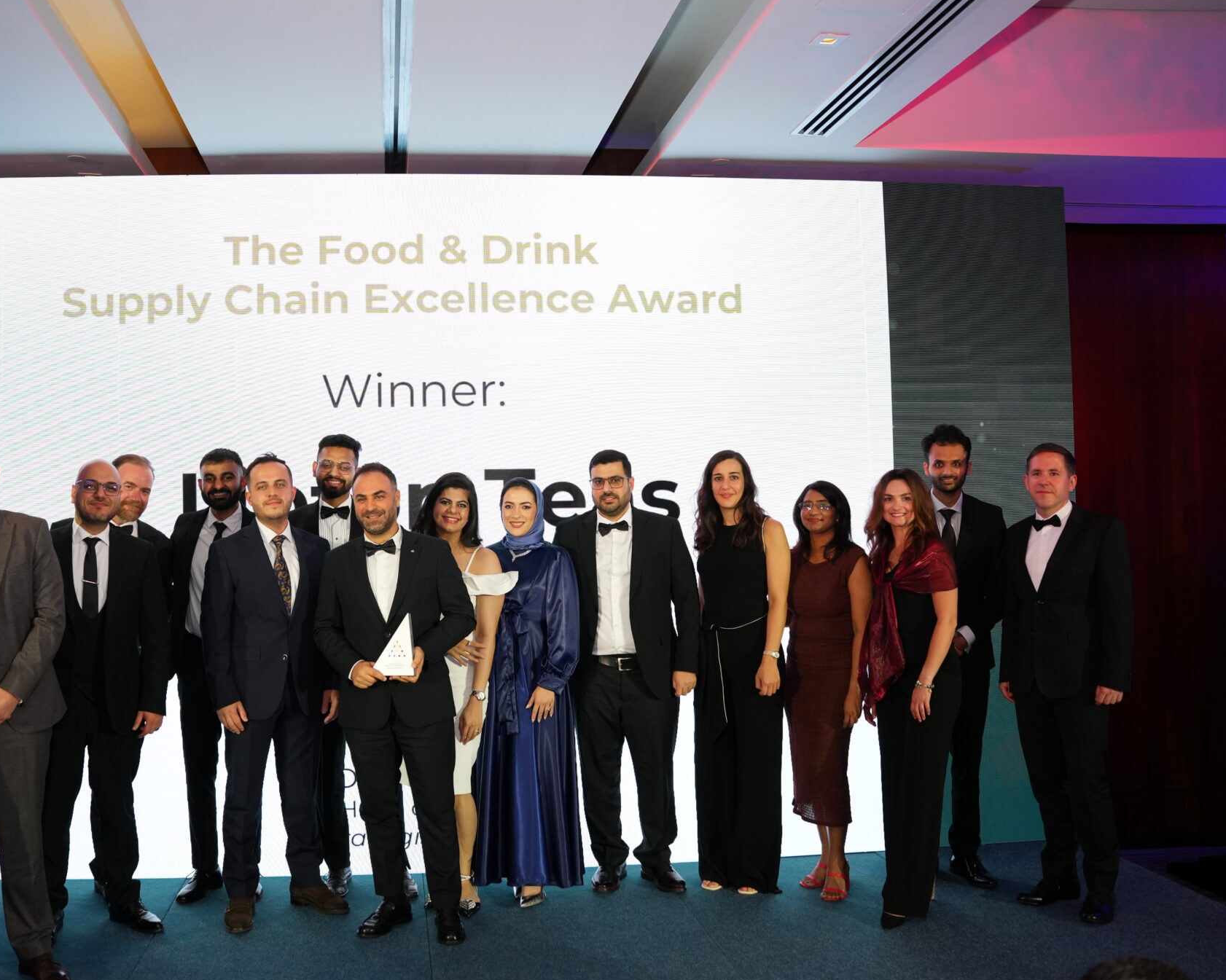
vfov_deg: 45.8
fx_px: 1161
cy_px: 490
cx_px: 483
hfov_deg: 55.2
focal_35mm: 32
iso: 1600
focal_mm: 28
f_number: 4
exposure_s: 1/125
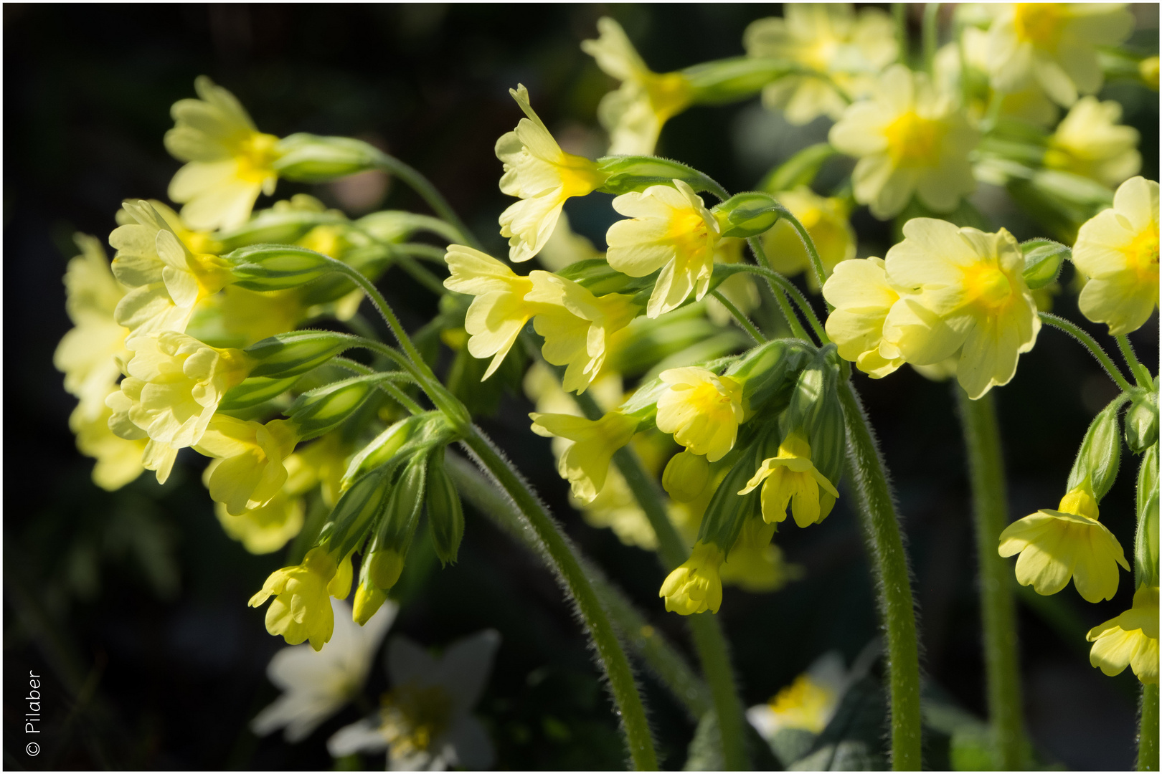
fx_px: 19365
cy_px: 387
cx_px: 581
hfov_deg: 3.4
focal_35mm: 600
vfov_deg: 2.3
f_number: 14
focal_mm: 400
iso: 400
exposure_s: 1/400
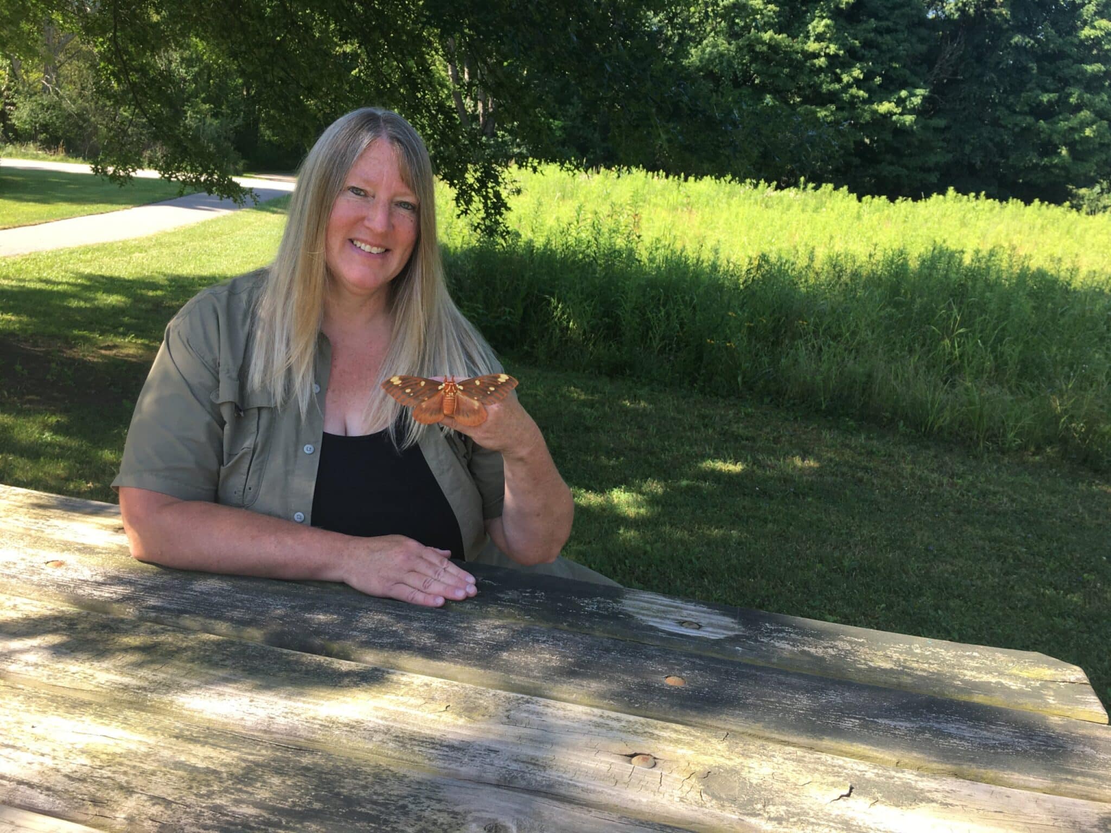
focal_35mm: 29
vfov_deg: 48.2
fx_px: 931
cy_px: 416
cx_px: 556
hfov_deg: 61.7
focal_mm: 4.15
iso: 25
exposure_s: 1/255
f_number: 2.2
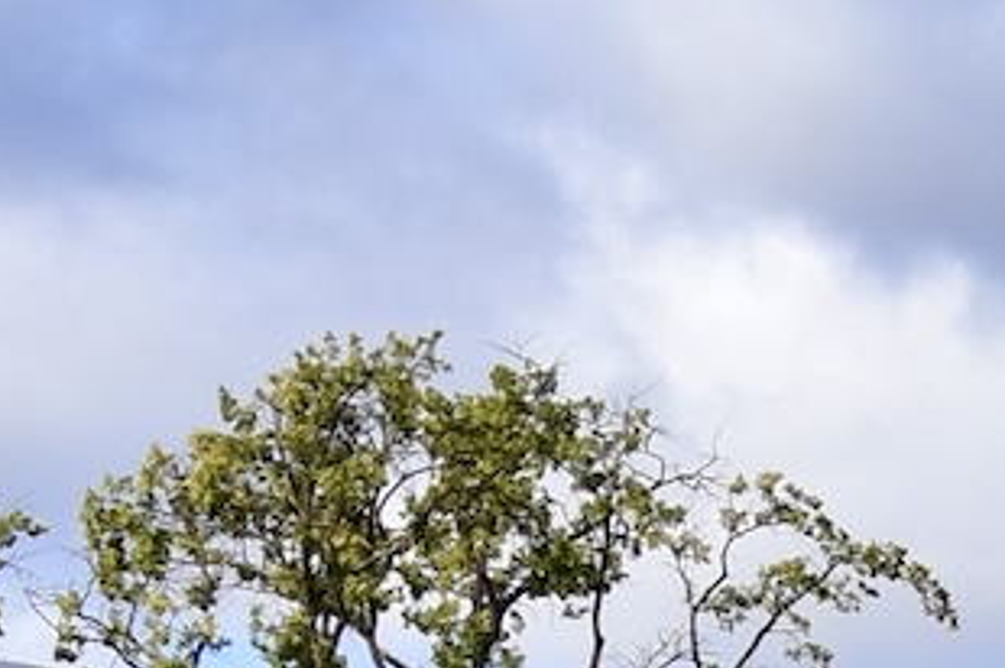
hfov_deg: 4.4
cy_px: 2017
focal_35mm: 465
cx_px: 2162
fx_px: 12967
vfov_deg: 2.9
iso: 200
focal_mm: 40
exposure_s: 1/500
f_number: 8
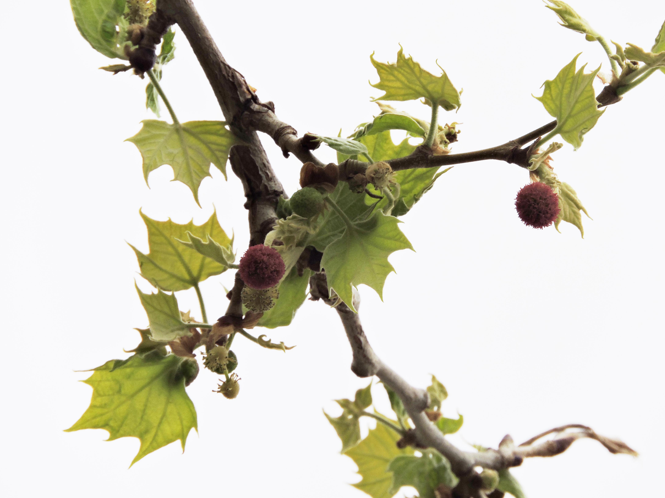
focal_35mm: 636
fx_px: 12218
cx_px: 347
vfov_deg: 2.3
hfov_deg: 3.1
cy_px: 244
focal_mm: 107.5
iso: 100
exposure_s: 1/320
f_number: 5.6
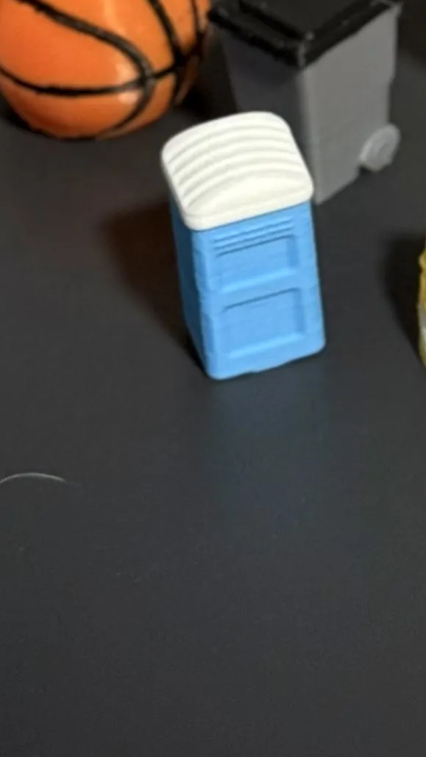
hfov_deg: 5.8
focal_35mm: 205
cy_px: -388
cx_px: 689
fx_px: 4116
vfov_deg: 10.2
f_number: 1.78
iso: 250
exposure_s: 1/40
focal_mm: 6.76
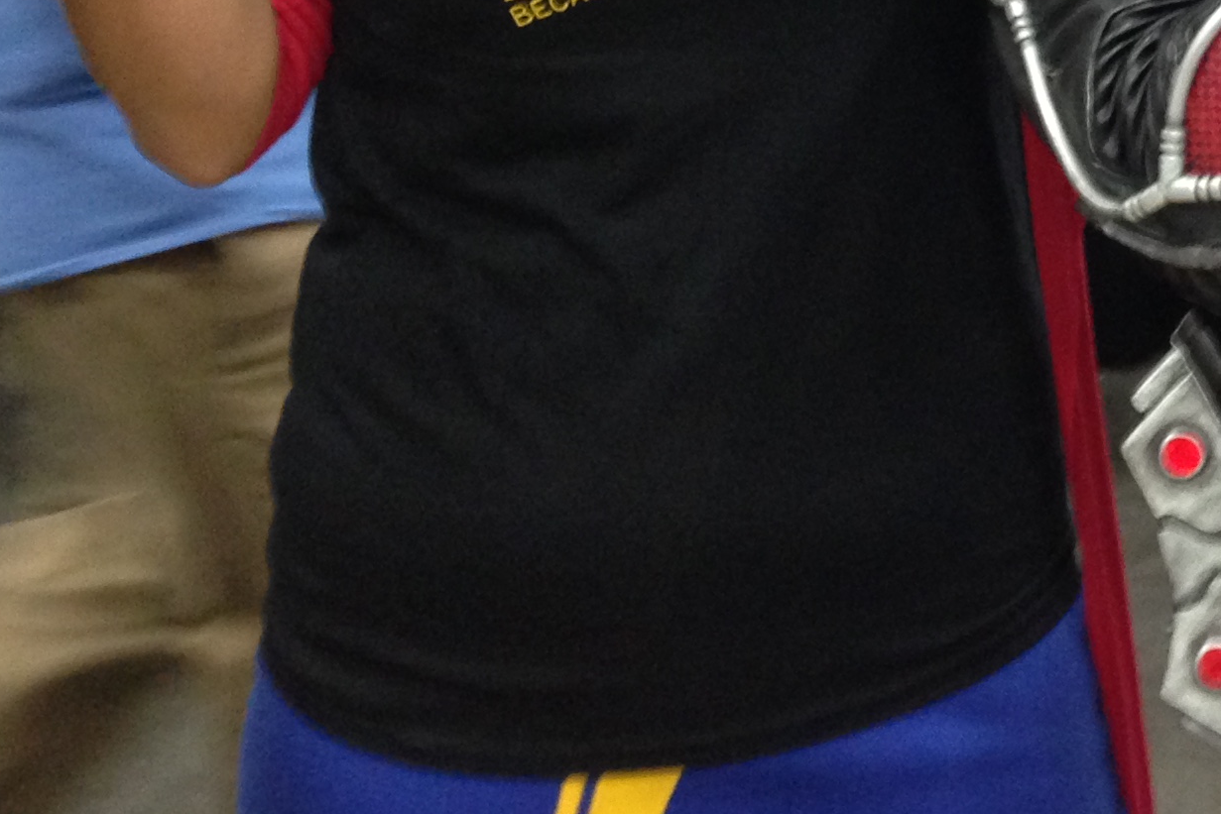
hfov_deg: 21.1
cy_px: -233
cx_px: 1388
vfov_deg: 14.4
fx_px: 3087
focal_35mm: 91
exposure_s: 1/20
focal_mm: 4.12
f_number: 2.4
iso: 200
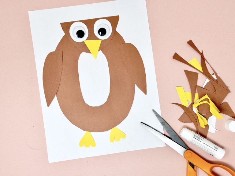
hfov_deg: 39.7
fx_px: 326
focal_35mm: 48
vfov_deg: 30.3
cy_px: 88
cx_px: 118
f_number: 1.78
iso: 80
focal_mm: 6.86
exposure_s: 1/292
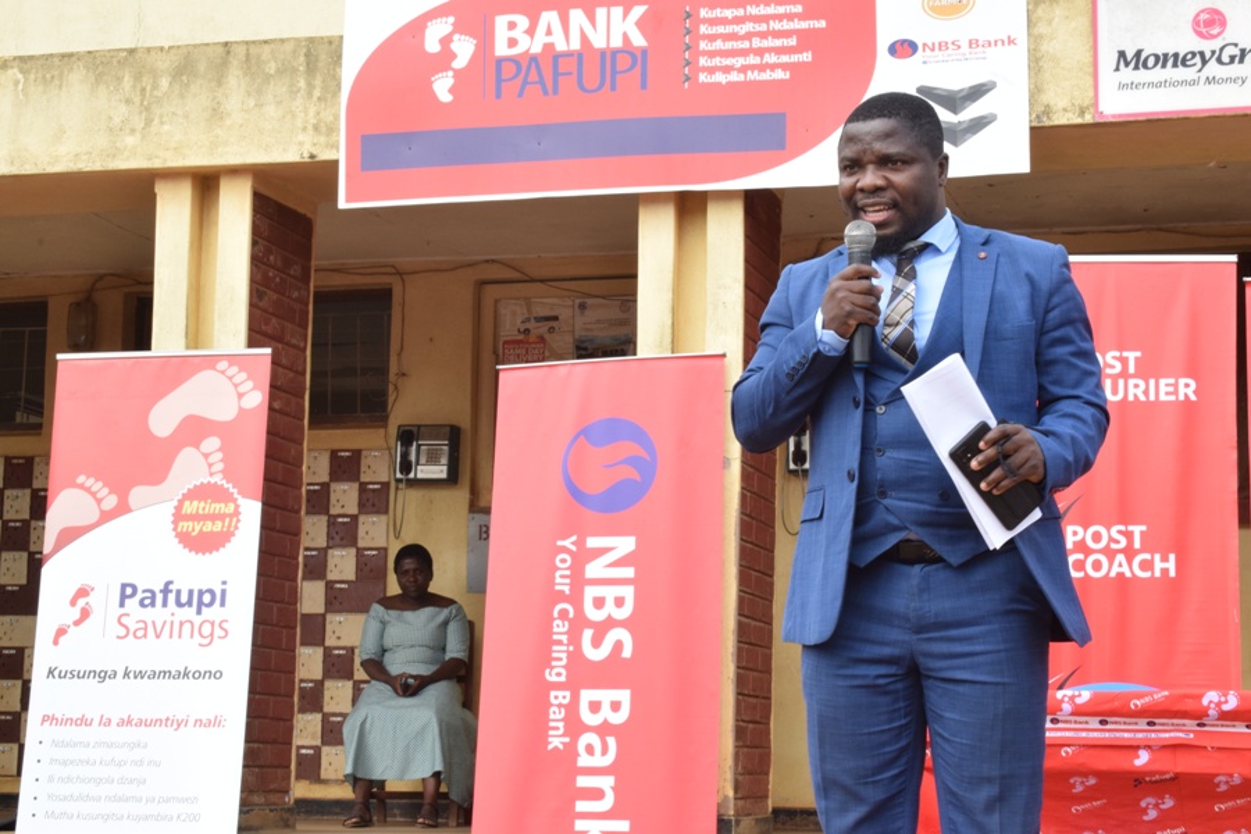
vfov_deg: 18.9
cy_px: 417
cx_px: 626
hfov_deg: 28.1
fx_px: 2502
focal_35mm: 72
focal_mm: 48
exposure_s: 1/100
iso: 800
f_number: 29
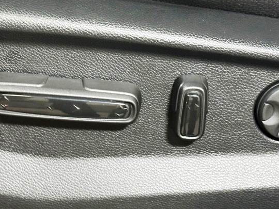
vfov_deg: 16.2
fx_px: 733
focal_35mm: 91
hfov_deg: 21.5
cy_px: 121
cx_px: 157
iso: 500
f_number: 1.78
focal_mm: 6.86
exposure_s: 1/30
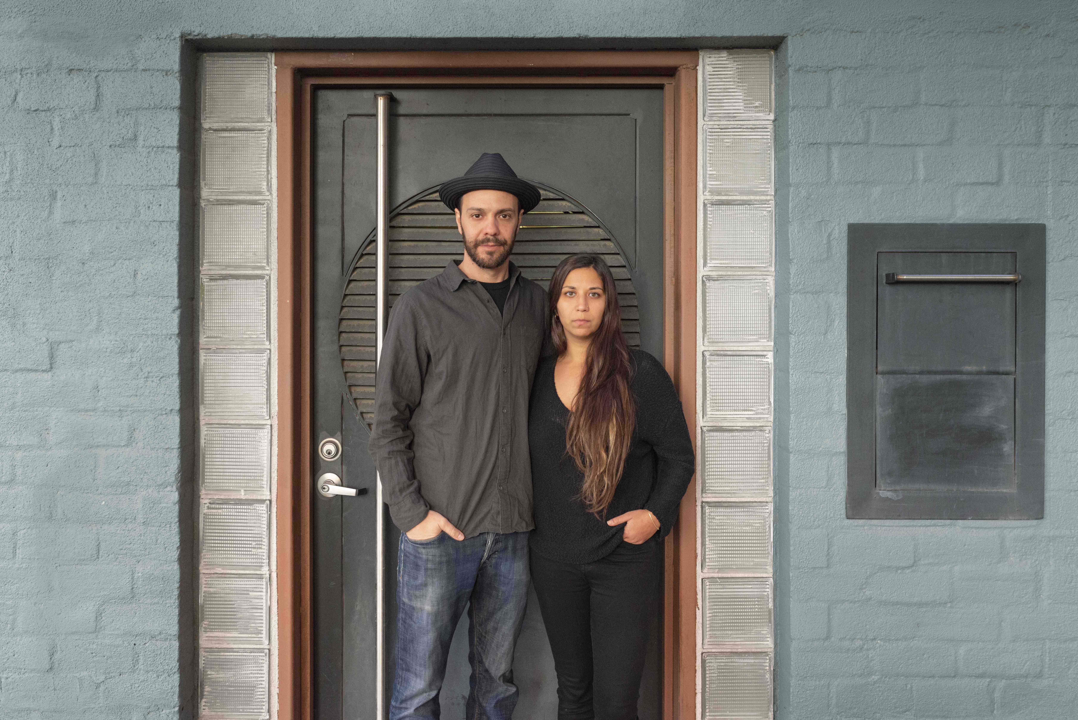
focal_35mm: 35
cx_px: 539
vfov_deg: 37.9
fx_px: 1048
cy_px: 360
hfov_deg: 54.4
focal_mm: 35
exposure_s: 1/100
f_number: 5
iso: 2000
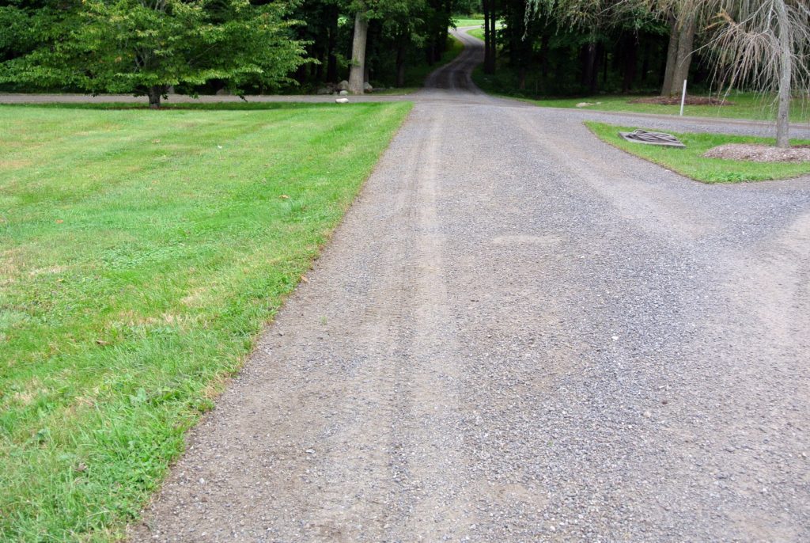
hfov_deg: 48.4
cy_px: 272
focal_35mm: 40
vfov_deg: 33.5
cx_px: 405
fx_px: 901
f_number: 4.2
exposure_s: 1/60
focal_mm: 15.1
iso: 100
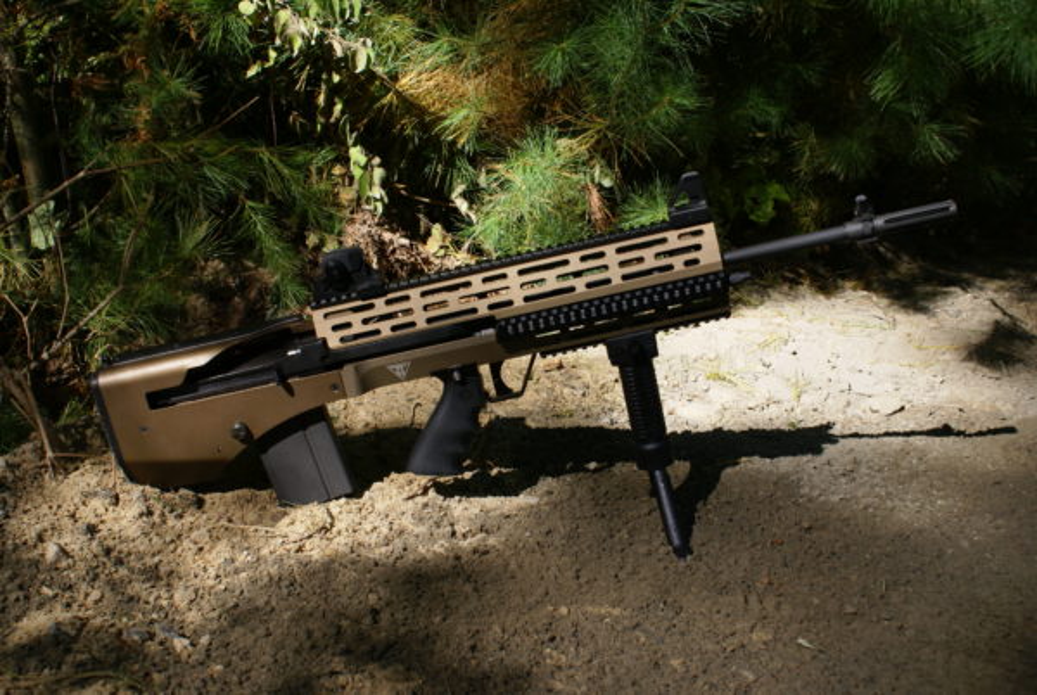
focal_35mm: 45
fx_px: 1298
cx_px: 518
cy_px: 348
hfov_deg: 43.5
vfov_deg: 30.0
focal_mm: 30
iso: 100
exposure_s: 1/200
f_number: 6.3
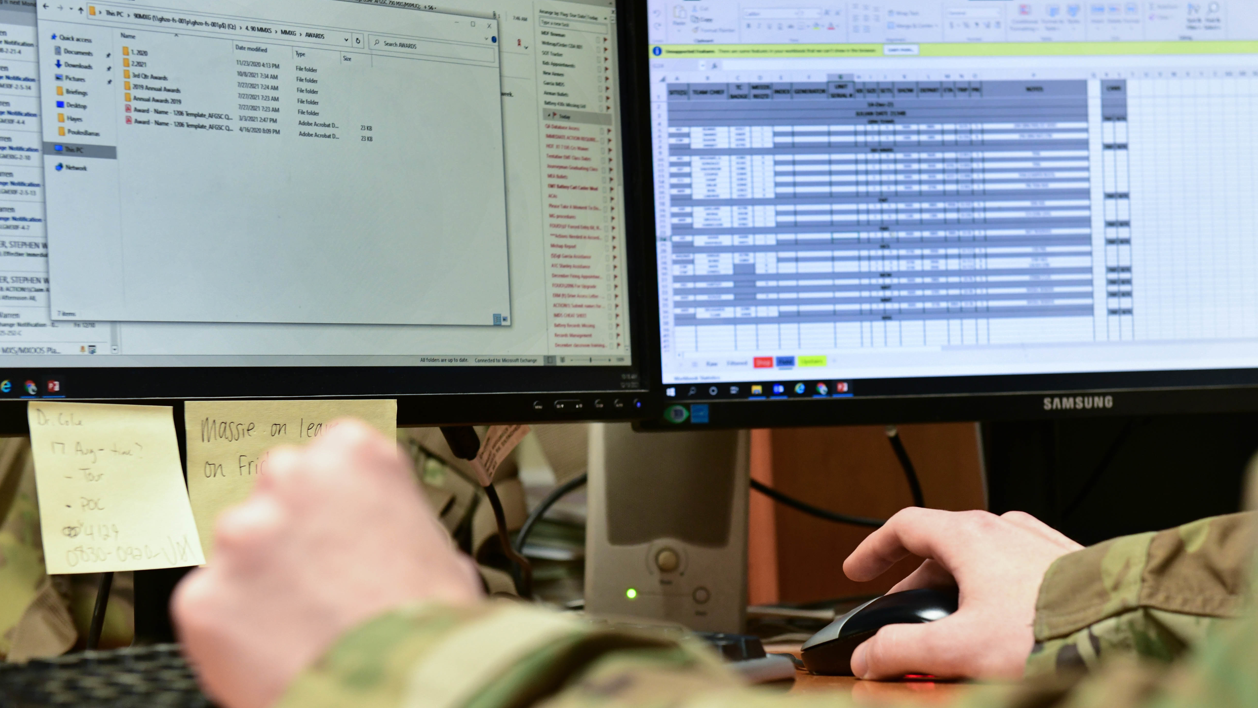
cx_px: 698
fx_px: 2935
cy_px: 440
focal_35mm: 88
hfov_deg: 24.2
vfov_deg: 13.7
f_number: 5.6
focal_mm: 70
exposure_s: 1/60
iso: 2000
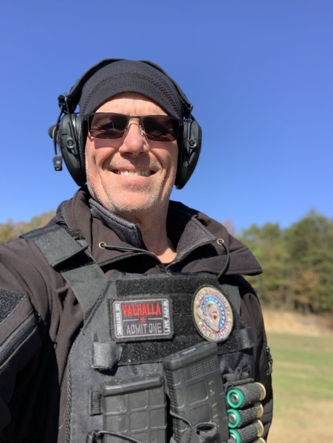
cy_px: 222
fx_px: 410
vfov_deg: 56.8
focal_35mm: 32
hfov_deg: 44.2
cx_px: 166
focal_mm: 2.87
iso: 16
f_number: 2.2
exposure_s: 1/770
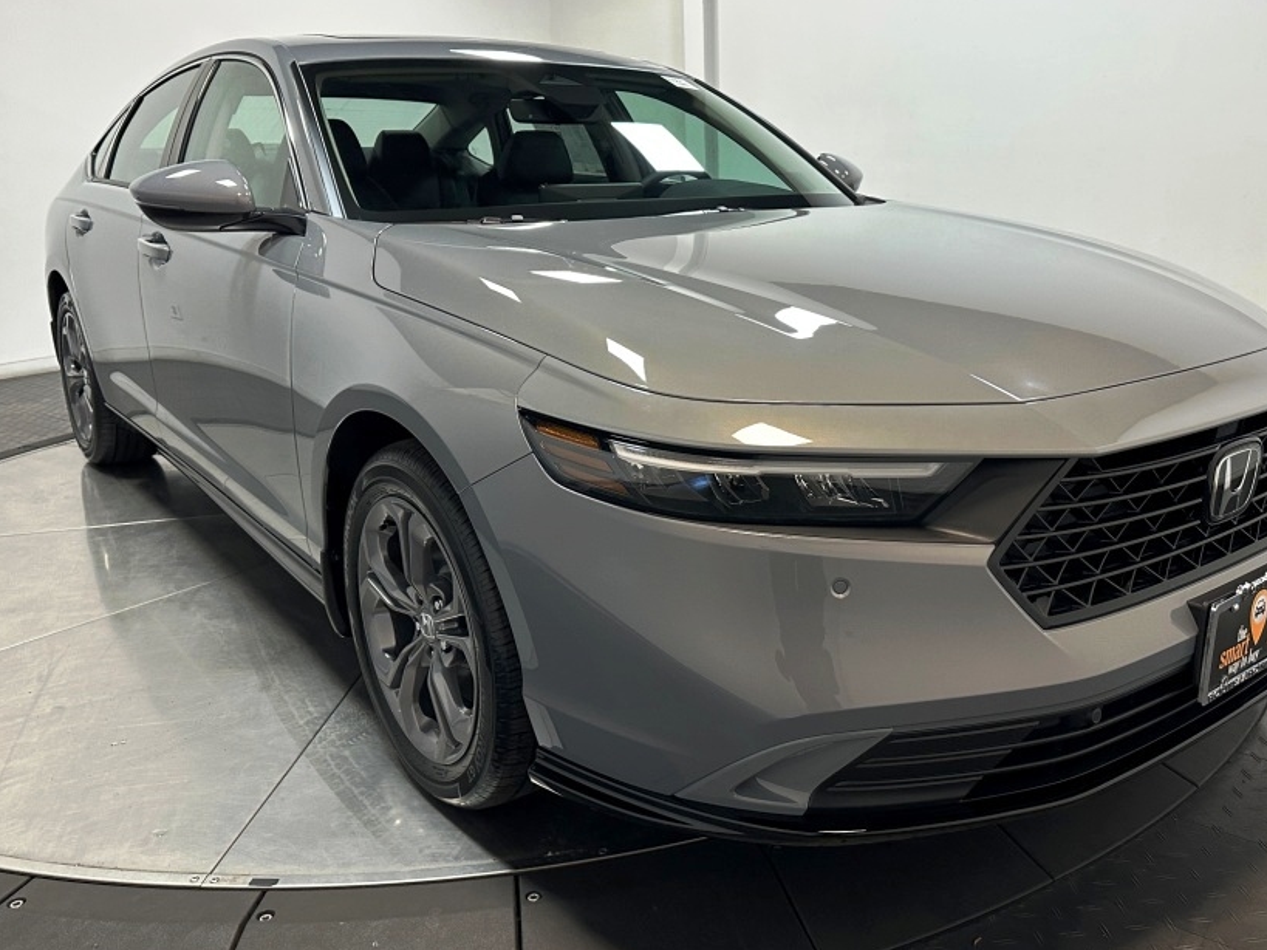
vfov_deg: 46.7
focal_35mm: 30
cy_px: 436
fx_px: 1098
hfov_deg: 59.8
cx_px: 712
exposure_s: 1/60
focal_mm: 6.86
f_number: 1.78
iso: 320
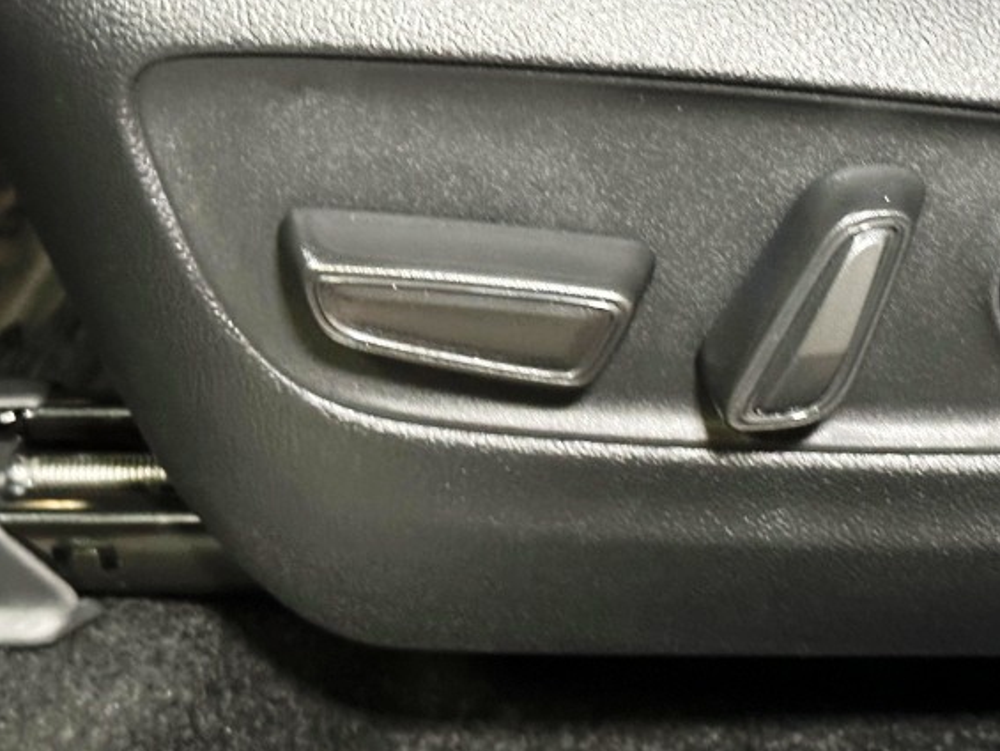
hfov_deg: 22.0
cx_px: 876
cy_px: 255
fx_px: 2514
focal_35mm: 87
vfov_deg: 16.9
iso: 640
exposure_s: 1/30
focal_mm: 6.86
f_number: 1.78
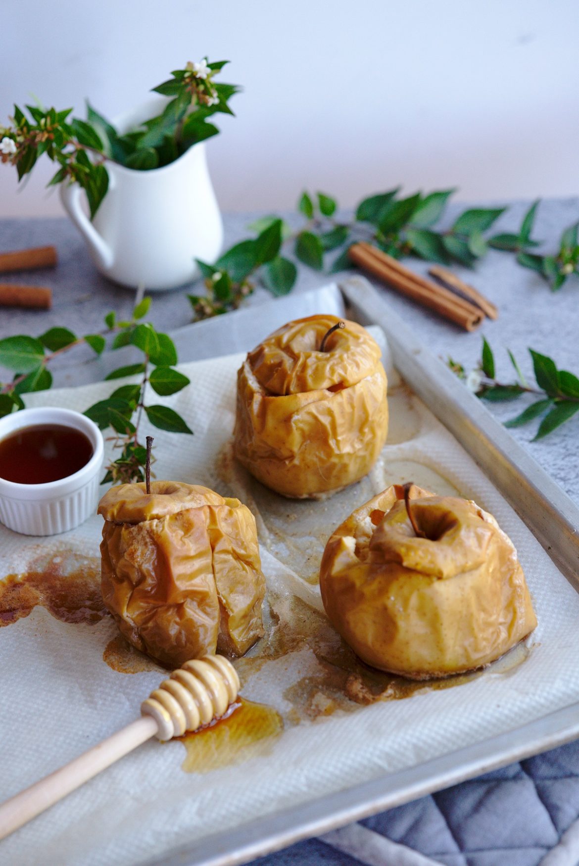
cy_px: 433
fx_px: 2167
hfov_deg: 15.2
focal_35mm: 90
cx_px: 290
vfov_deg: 22.6
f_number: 4.5
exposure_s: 1/160
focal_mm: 90
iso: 640
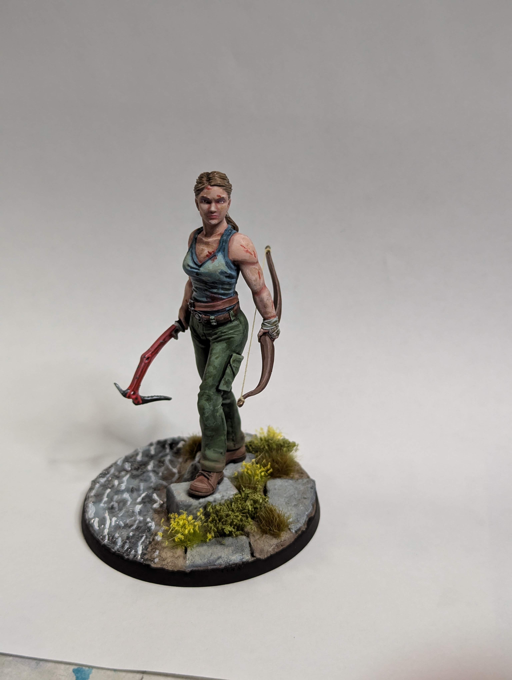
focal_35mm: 48
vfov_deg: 39.6
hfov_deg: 30.3
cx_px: 256
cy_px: 340
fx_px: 944
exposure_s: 1/120
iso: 91
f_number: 1.85
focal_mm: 6.81
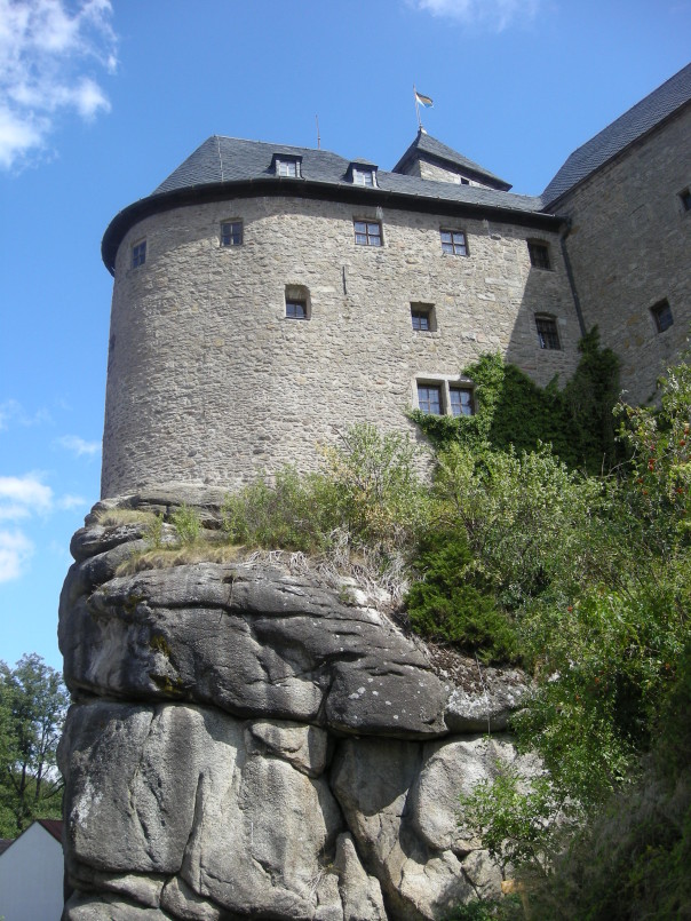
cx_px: 346
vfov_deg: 52.6
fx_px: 931
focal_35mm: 35
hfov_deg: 40.7
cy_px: 460
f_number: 2.8
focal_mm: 5.7
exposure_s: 1/513
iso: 50
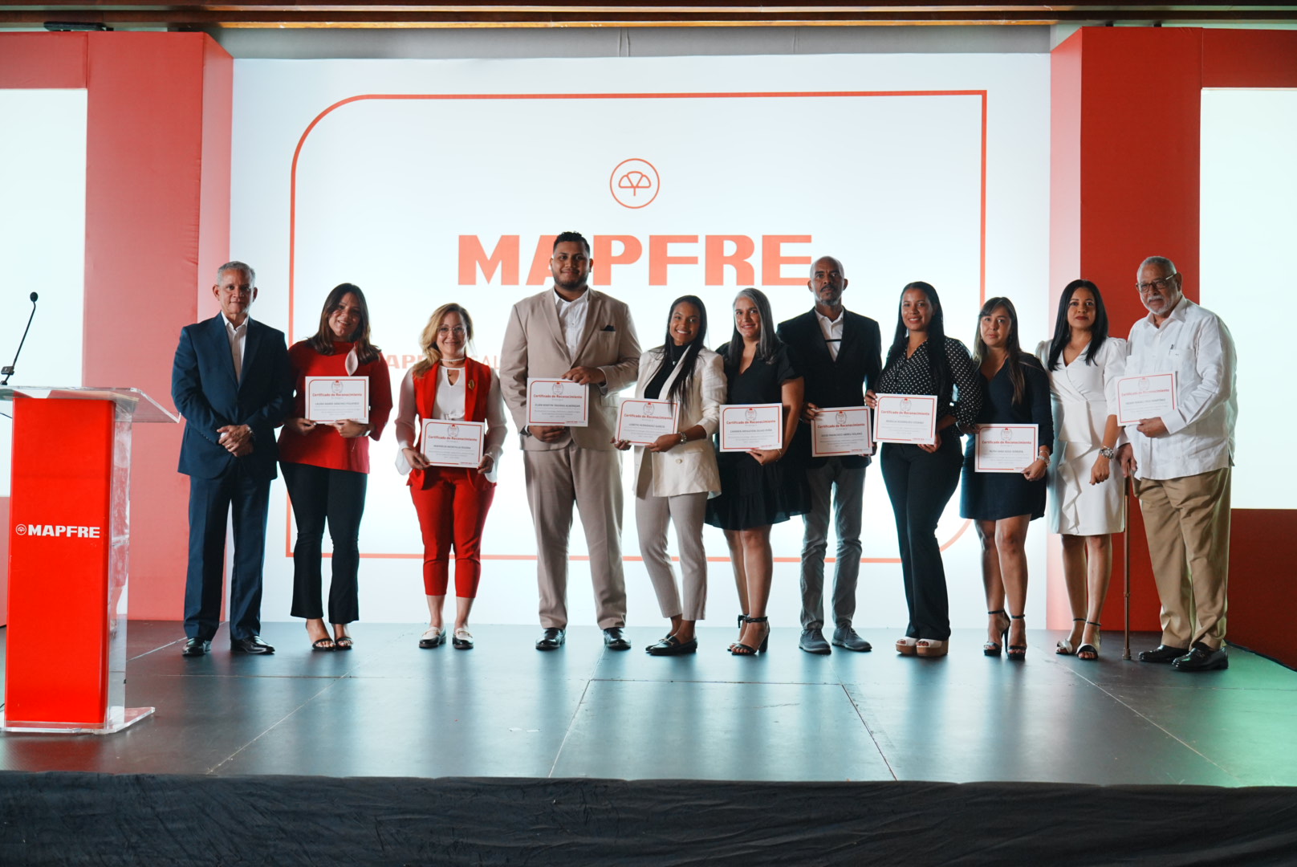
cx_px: 648
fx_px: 1694
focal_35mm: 47
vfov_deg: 28.7
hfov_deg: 41.9
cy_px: 434
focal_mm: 47
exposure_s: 1/100
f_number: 2.8
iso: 1250
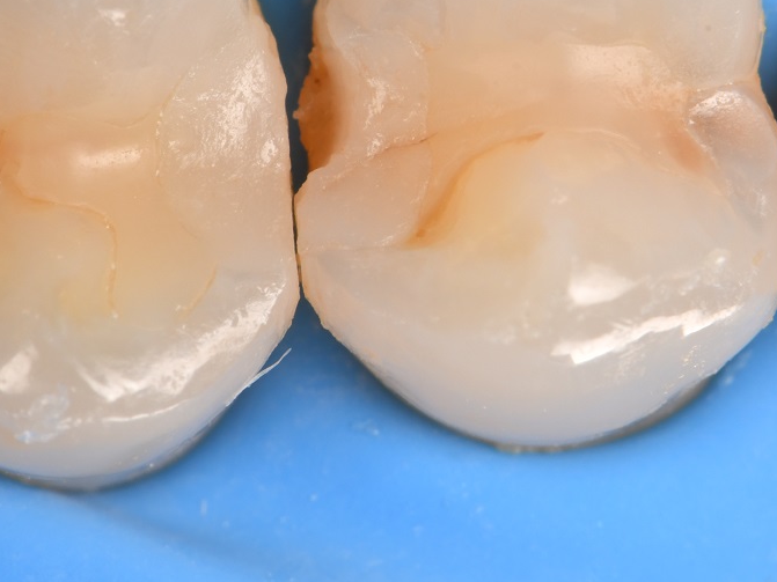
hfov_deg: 6.5
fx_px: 6822
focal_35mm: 304
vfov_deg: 4.9
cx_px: 535
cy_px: 105
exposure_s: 1/160
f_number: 32
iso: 200
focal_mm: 105
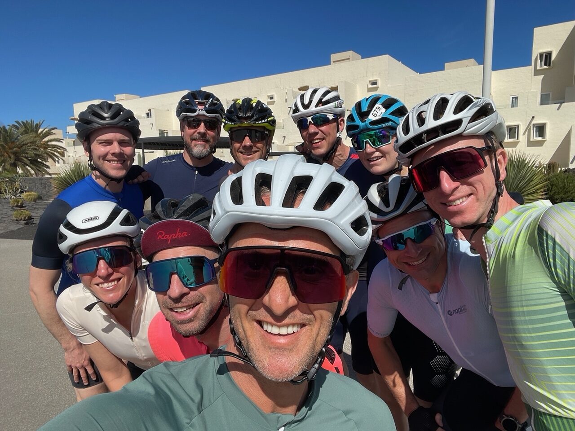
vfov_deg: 58.9
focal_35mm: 23
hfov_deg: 73.9
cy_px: 216
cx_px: 288
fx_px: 382
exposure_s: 1/1080
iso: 25
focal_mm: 2.71
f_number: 2.2
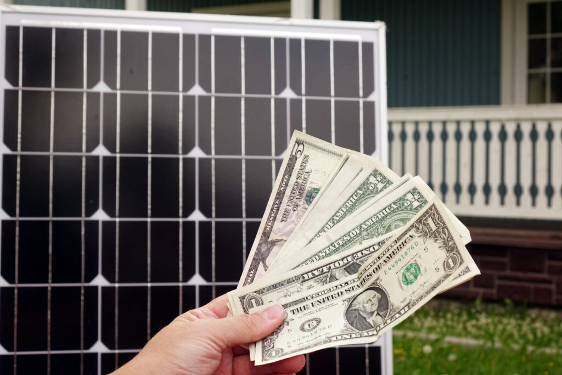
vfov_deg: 22.6
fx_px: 937
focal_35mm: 60
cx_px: 281
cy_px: 188
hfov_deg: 33.4
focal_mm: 21.9
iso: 320
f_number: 5
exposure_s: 1/200
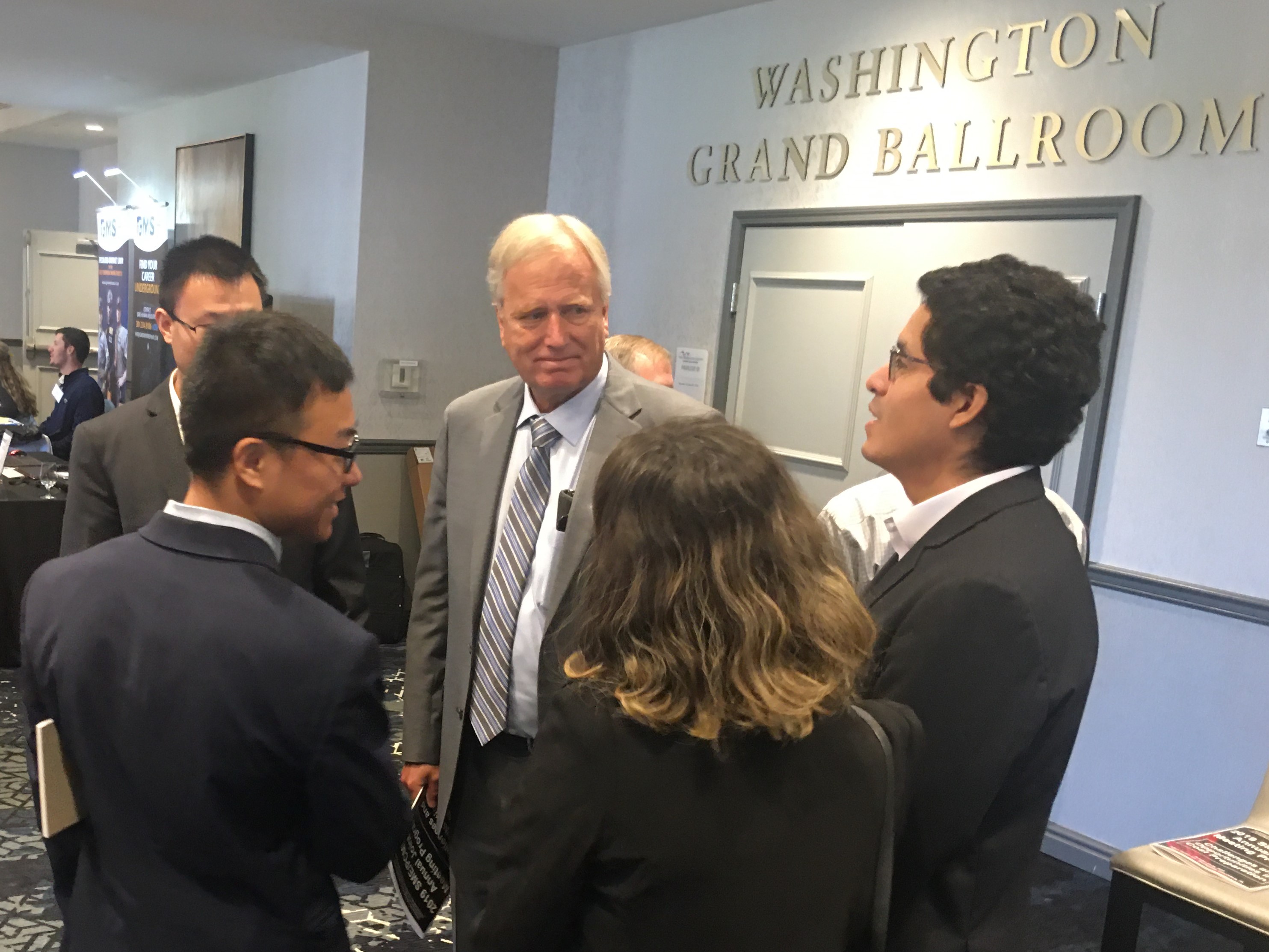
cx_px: 634
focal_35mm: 29
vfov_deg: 48.2
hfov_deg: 61.7
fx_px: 1063
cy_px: 476
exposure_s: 1/15
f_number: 2.2
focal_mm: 4.15
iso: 100
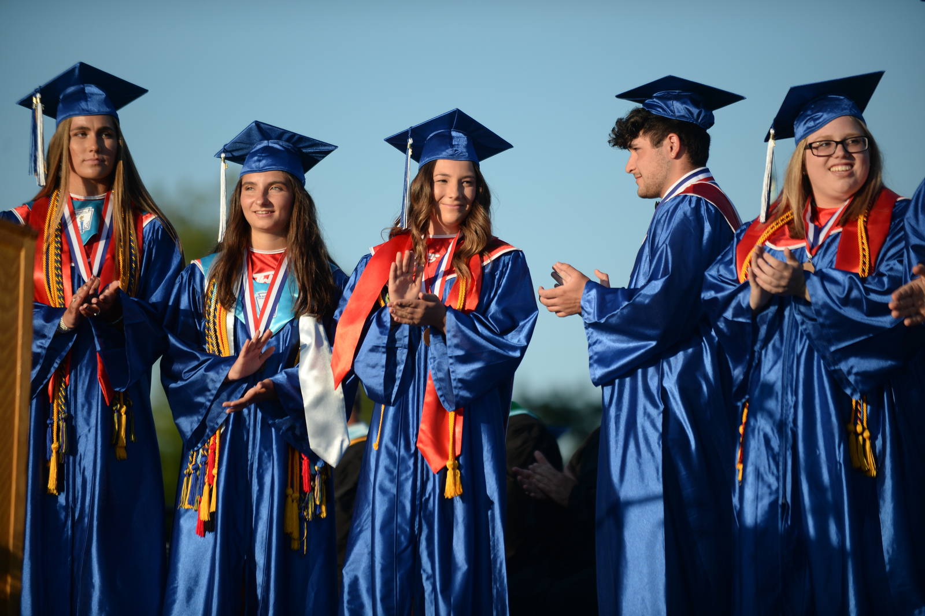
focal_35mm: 150
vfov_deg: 9.1
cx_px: 462
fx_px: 3852
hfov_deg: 13.7
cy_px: 308
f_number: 2.8
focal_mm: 150
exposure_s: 1/2500
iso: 160
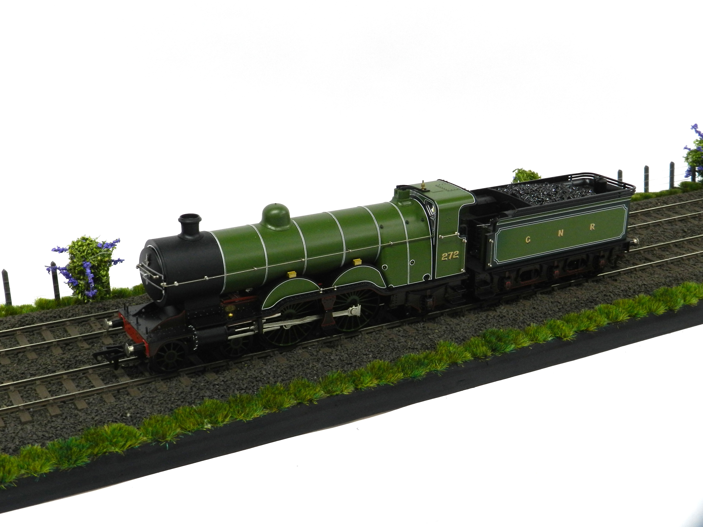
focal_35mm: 46
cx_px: 352
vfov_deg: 31.5
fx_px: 934
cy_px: 264
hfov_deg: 41.2
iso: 360
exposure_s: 1/30
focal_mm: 8.1
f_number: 4.2
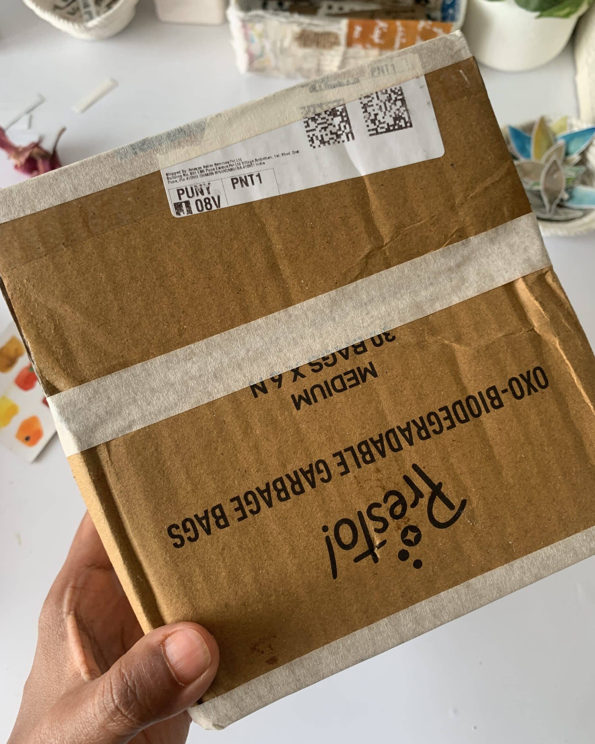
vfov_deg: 62.2
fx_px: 616
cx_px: 304
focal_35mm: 28
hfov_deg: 51.5
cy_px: 356
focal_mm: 4.25
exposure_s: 1/121
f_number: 1.8
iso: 80
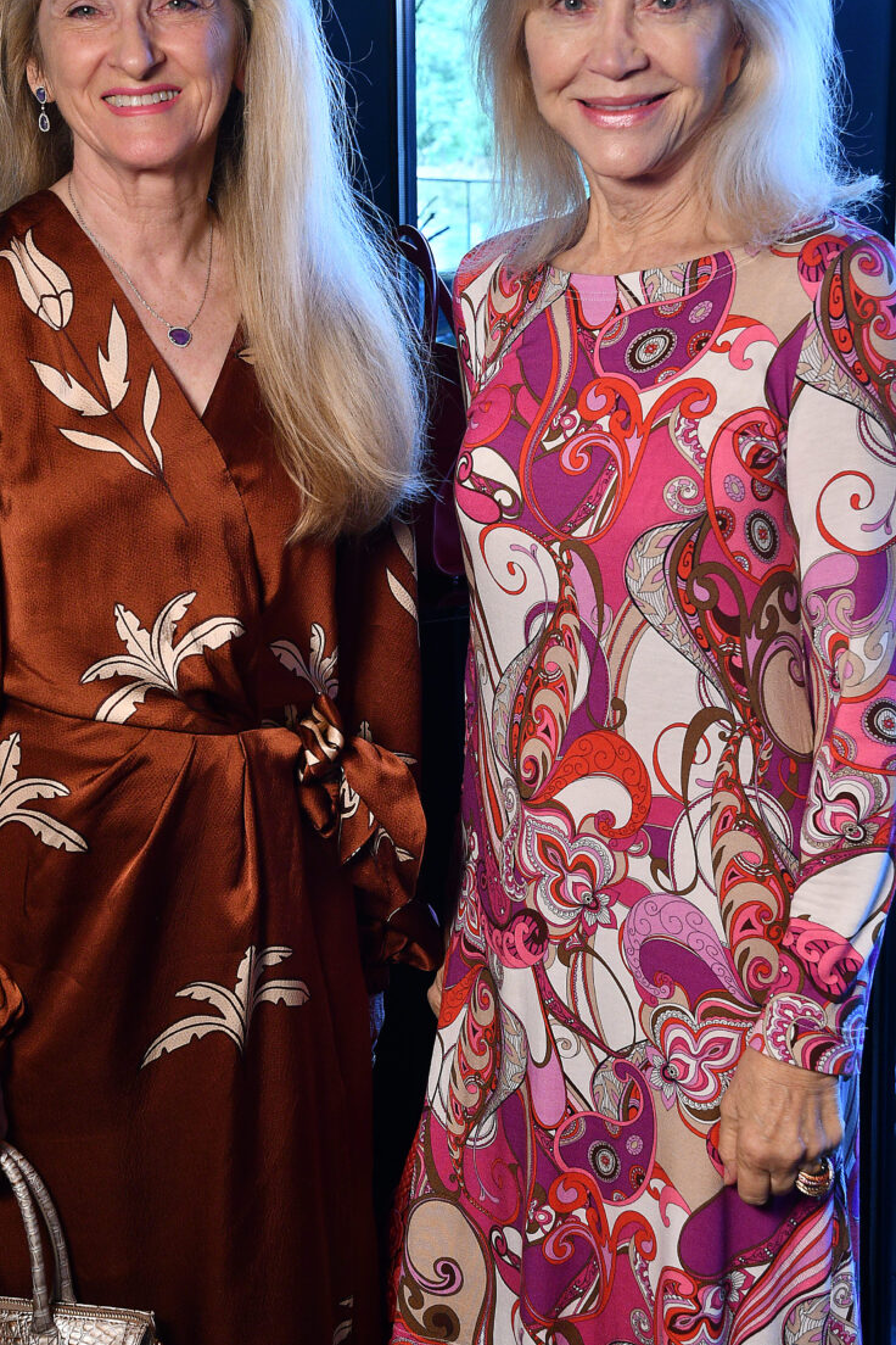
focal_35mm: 64
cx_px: 370
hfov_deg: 21.2
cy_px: 603
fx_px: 2389
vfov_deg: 31.4
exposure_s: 1/125
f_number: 5.6
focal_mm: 31
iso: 500
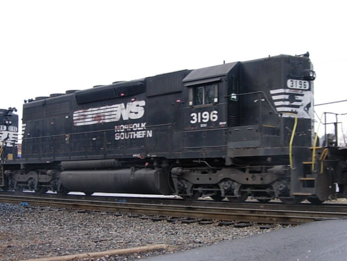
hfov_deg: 49.0
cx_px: 174
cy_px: 130
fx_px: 381
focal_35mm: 38
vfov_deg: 37.7
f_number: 2.8
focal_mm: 7.8
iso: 64
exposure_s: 1/87.9
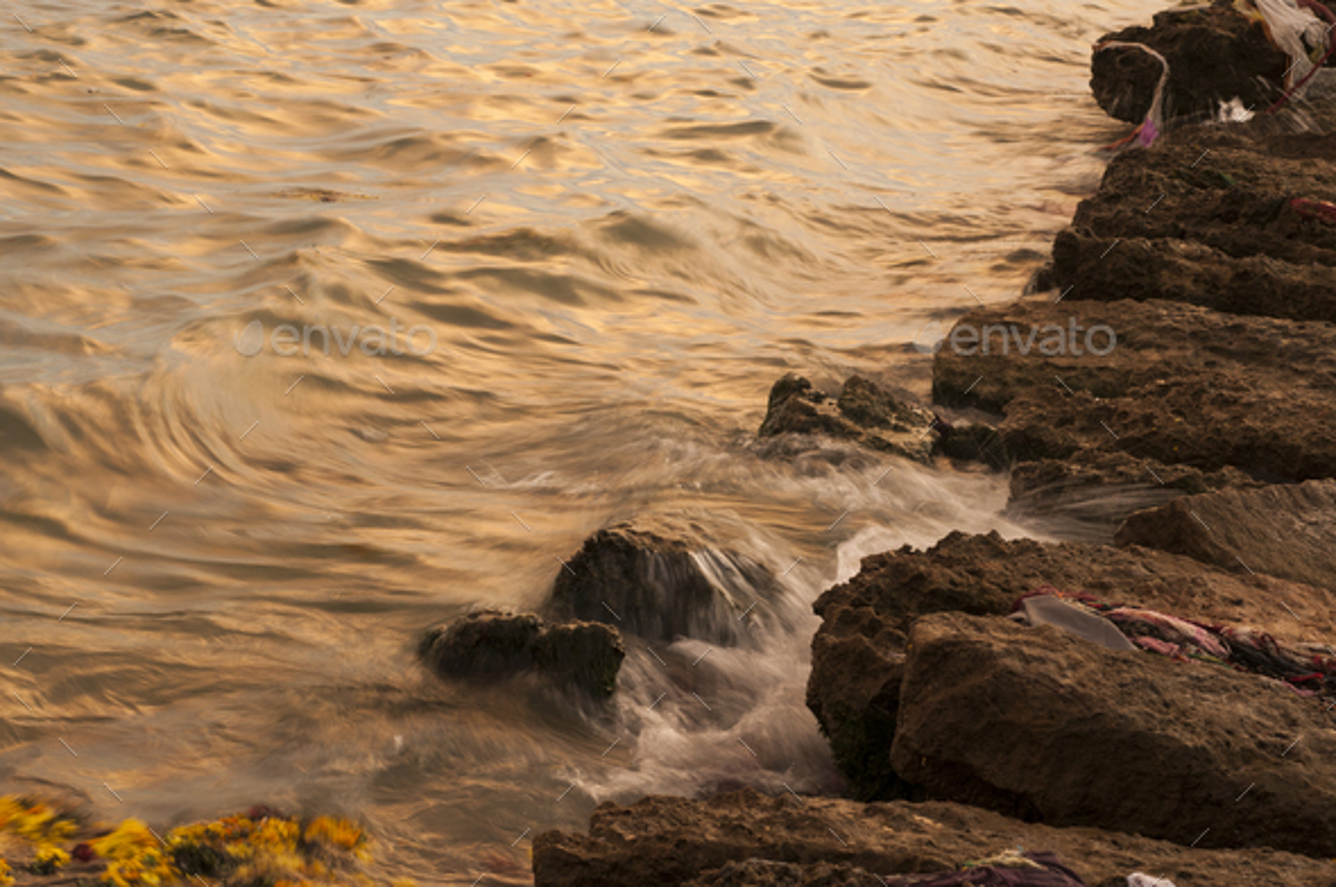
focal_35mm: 90
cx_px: 668
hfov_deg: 22.6
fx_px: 3336
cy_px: 444
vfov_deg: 15.2
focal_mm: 60
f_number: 8
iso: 200
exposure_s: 1/13
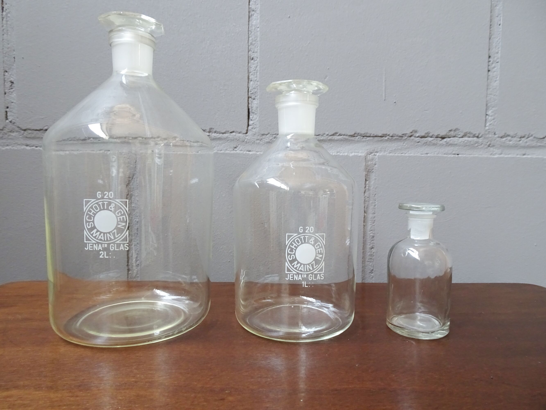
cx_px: 273
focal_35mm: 24
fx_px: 379
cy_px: 205
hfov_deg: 71.6
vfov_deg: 56.8
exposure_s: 1/30
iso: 640
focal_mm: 4.1
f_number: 3.5
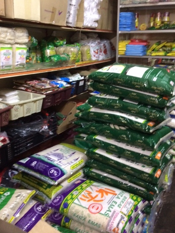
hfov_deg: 46.8
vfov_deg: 60.0
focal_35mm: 30
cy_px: 120
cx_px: 88
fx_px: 202
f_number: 2.2
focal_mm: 4.15
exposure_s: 1/17
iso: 320
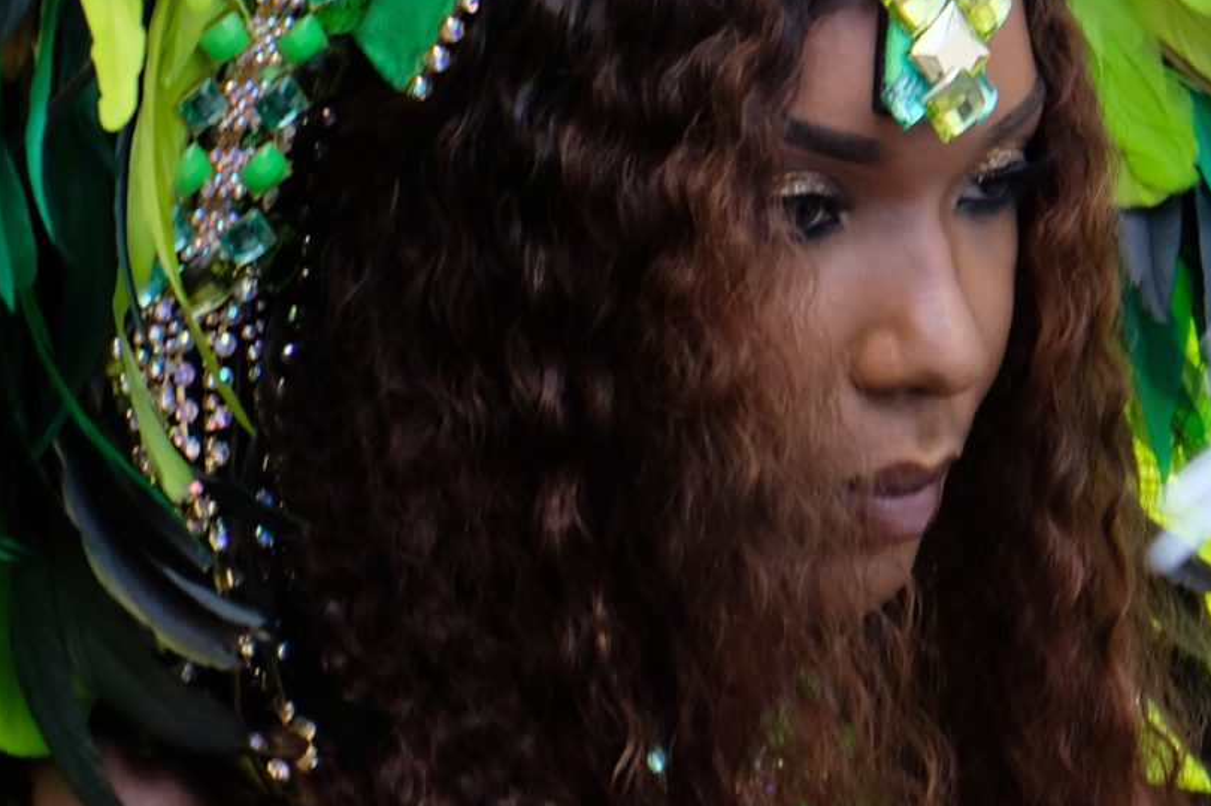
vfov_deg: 5.7
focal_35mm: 240
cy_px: -177
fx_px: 8070
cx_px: 760
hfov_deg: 8.6
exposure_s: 1/340
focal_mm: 50.5
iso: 800
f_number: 4
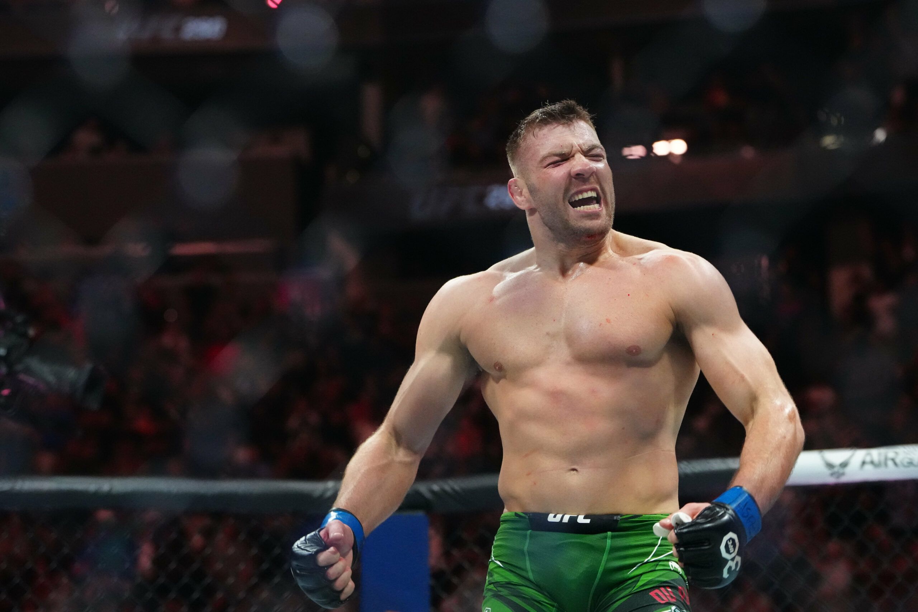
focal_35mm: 106
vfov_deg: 12.9
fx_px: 2702
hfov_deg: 19.3
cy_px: 306
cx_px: 459
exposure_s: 1/1600
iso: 8000
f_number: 4
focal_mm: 107
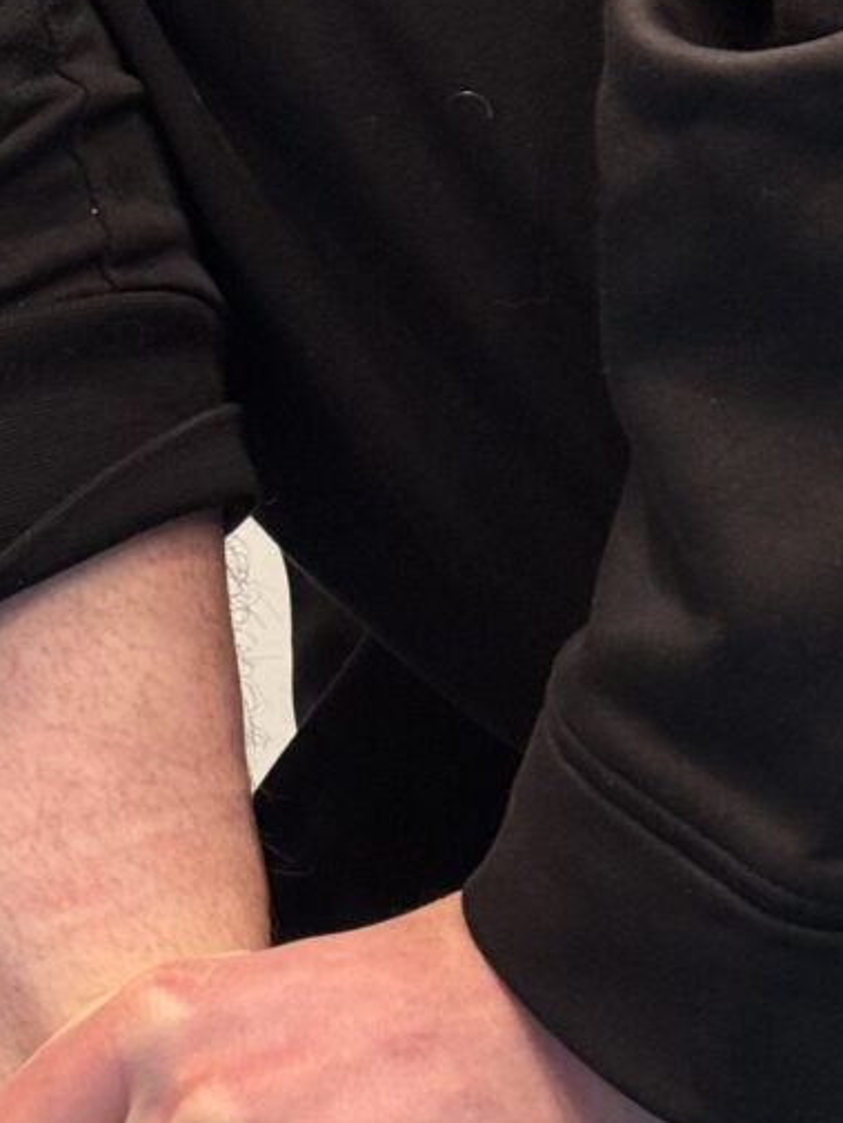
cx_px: 354
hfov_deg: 10.2
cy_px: 1145
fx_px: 4739
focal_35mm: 146
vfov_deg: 13.3
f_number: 1.78
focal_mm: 6.76
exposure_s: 1/40
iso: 400
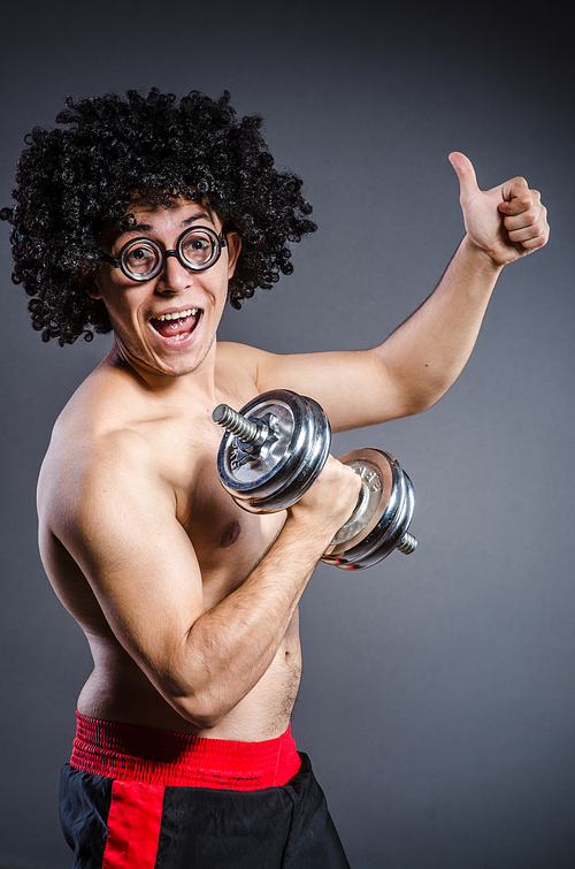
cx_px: 288
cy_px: 434
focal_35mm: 128
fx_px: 3069
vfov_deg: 16.1
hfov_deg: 10.7
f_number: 7.1
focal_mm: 85
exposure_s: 1/200
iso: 100
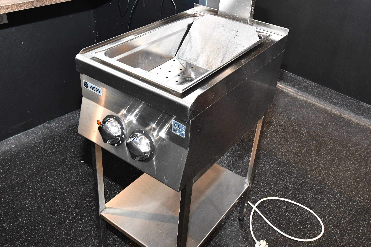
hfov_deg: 53.6
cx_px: 183
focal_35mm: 36
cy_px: 94
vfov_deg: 37.0
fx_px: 367
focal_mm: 19
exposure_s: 1/60
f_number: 6.3
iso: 2500
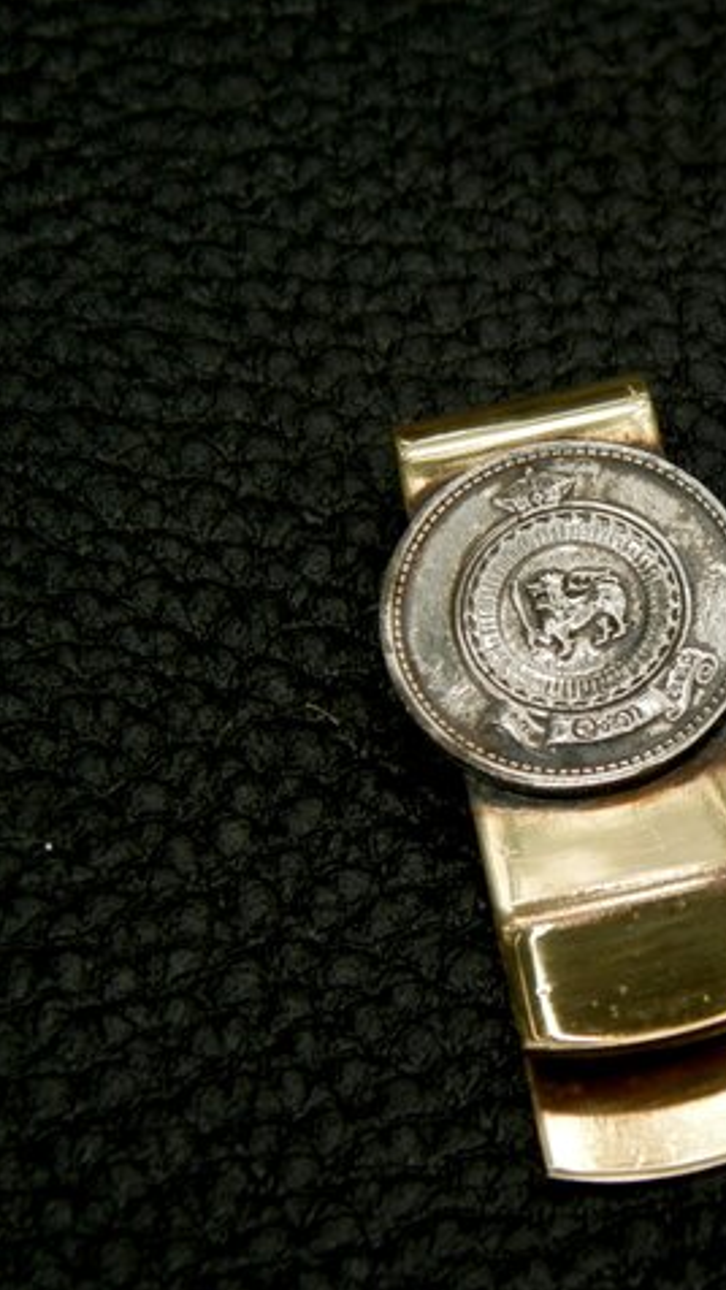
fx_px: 4104
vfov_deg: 17.9
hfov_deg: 10.0
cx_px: 813
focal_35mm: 120
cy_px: 642
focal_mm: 14.6
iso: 100
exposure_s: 1/160
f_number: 4.2
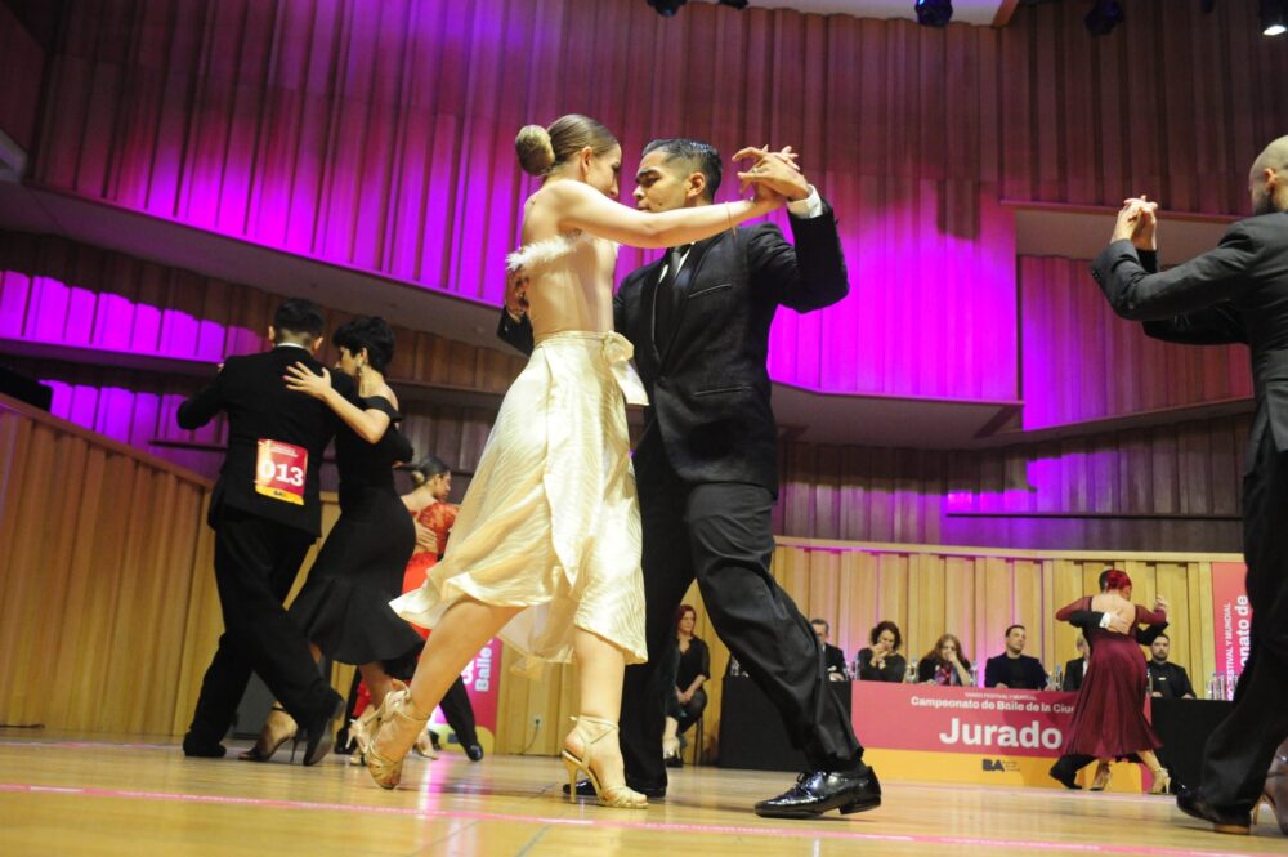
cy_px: 428
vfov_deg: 37.8
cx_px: 644
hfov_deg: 54.5
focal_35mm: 35
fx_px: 1251
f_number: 4
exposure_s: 1/250
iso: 6400
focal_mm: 35
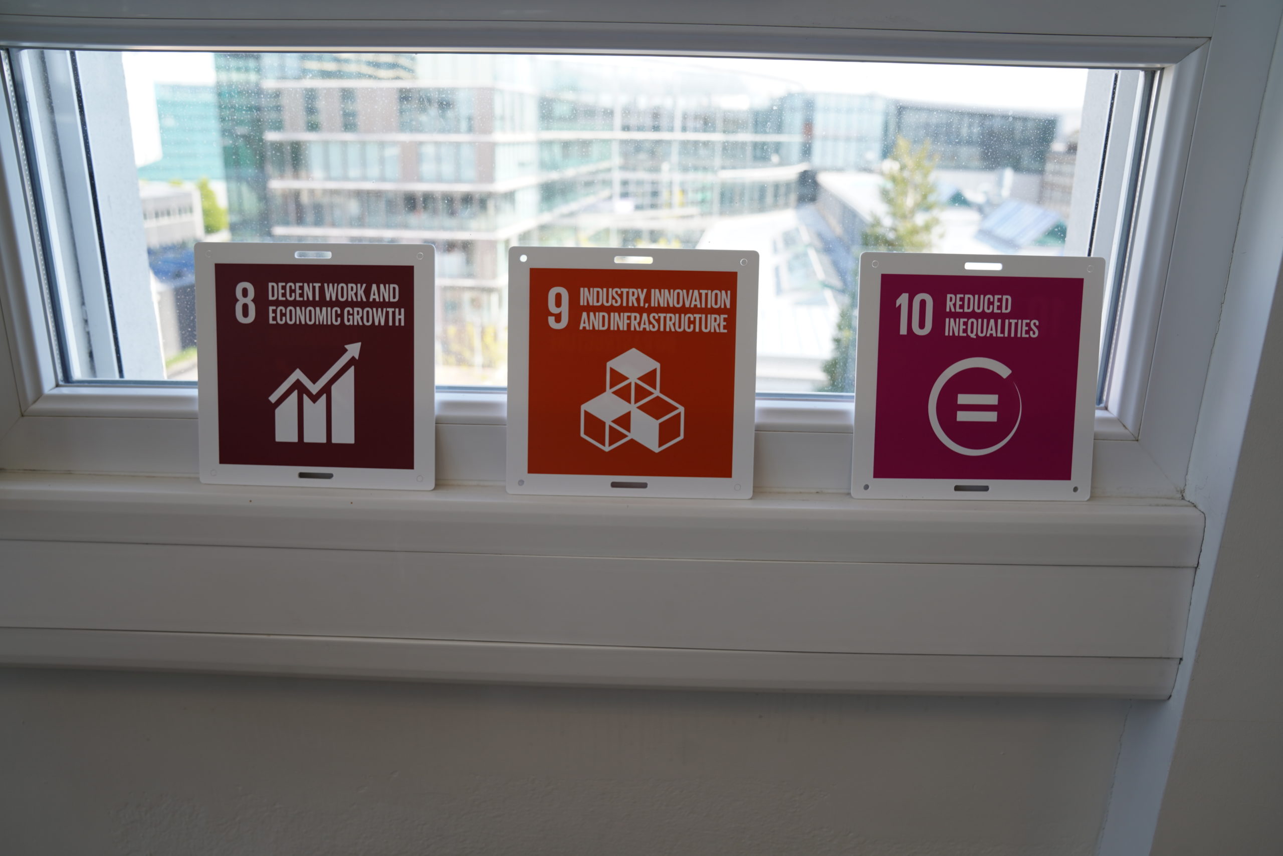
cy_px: 428
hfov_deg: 69.4
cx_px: 642
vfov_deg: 49.6
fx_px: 927
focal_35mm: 26
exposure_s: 1/80
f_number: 4.5
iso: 100
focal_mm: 26
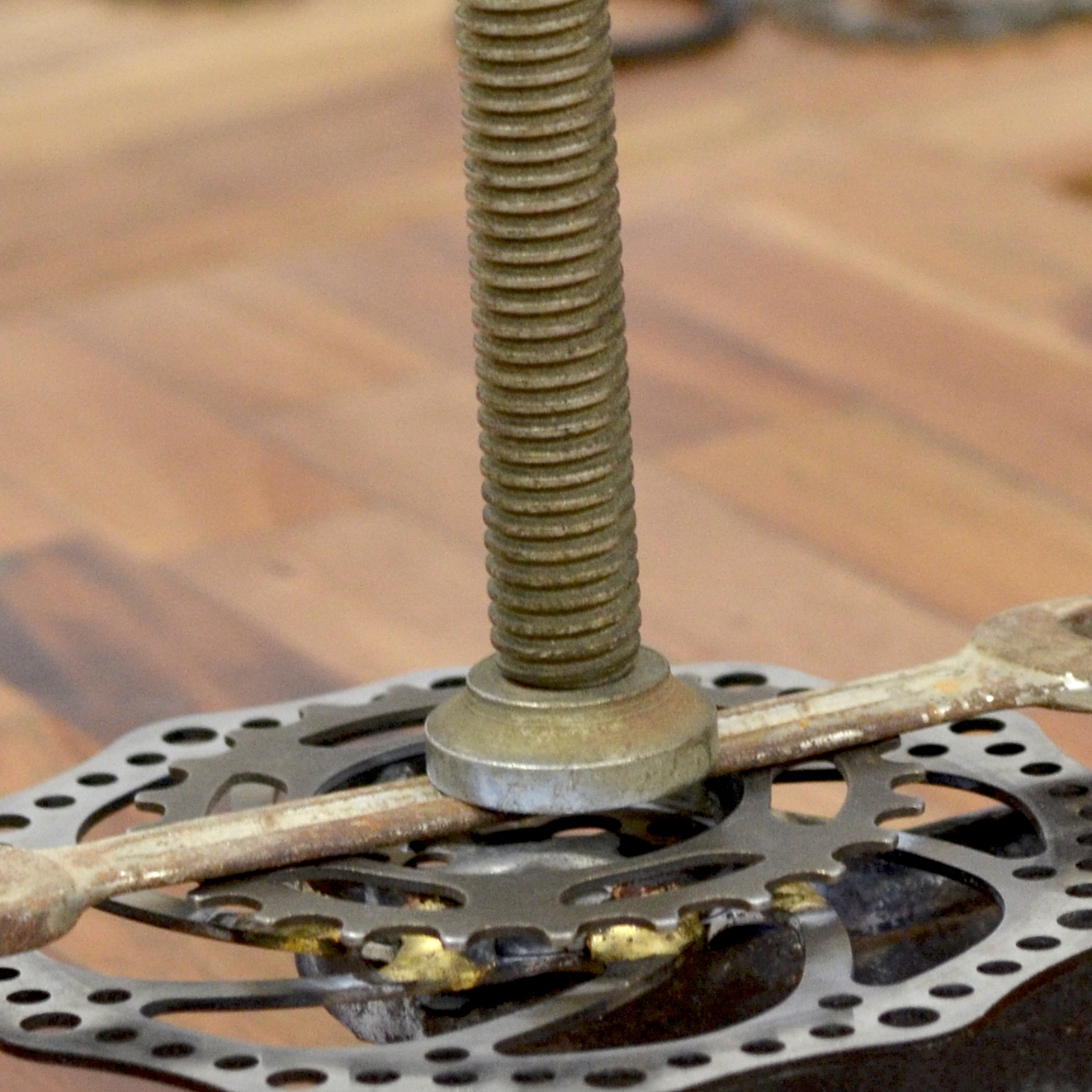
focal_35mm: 237
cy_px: -464
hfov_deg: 7.4
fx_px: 8459
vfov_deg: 7.3
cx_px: 871
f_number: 4
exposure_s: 1/60
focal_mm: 50
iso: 800
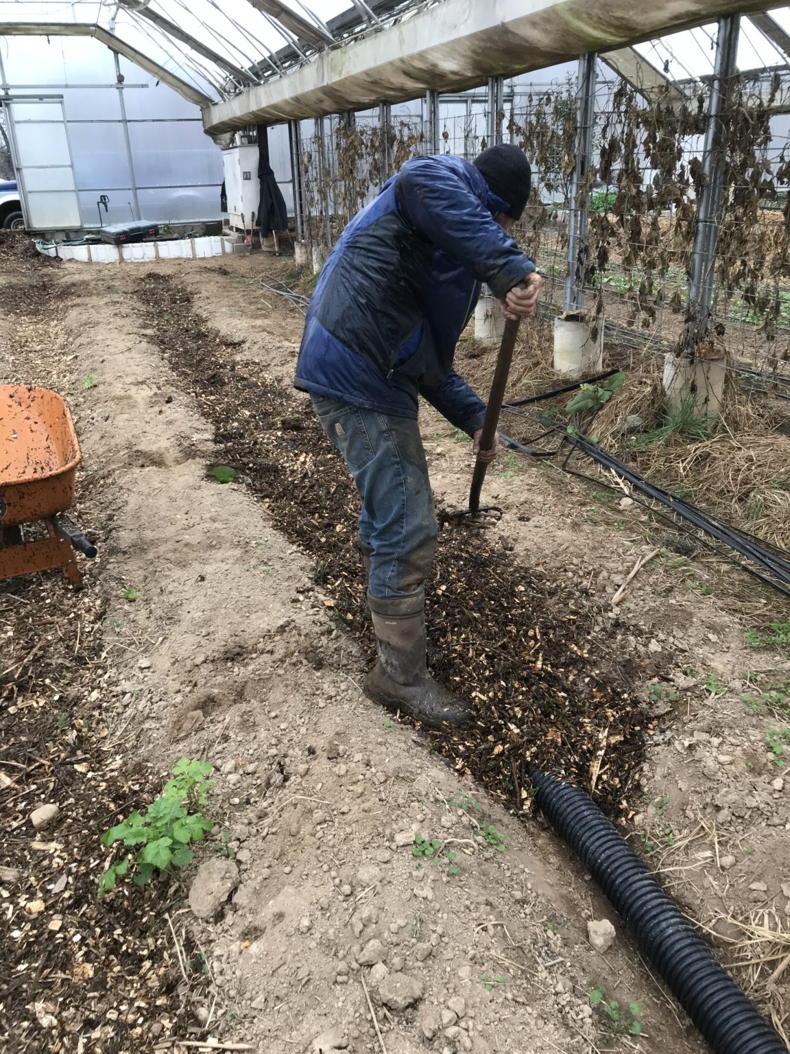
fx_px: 852
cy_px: 527
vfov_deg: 63.4
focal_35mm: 28
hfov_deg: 49.7
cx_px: 395
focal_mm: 3.99
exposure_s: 1/120
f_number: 1.8
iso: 32
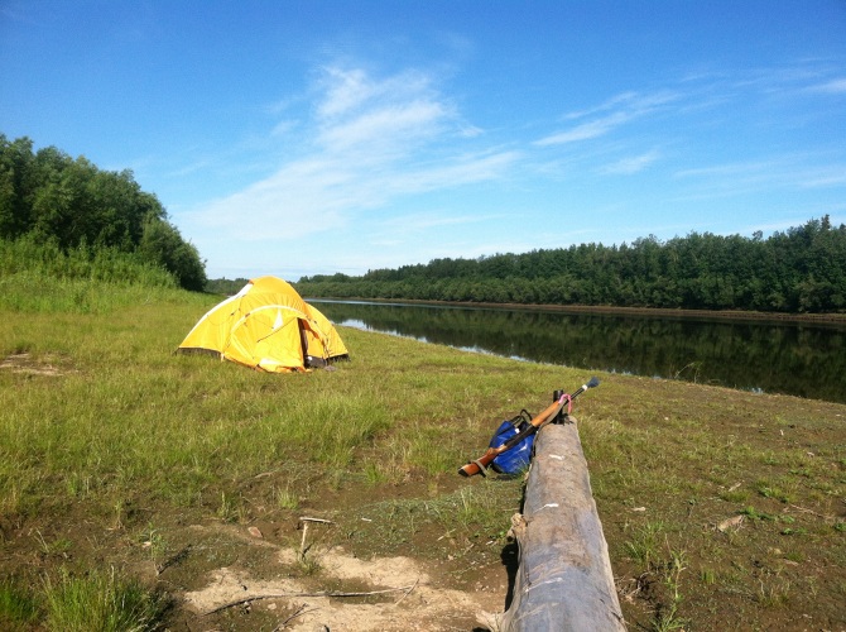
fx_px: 854
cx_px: 423
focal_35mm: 35
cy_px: 316
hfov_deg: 52.7
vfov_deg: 40.6
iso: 80
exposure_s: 1/1364
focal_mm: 3.85
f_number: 2.8
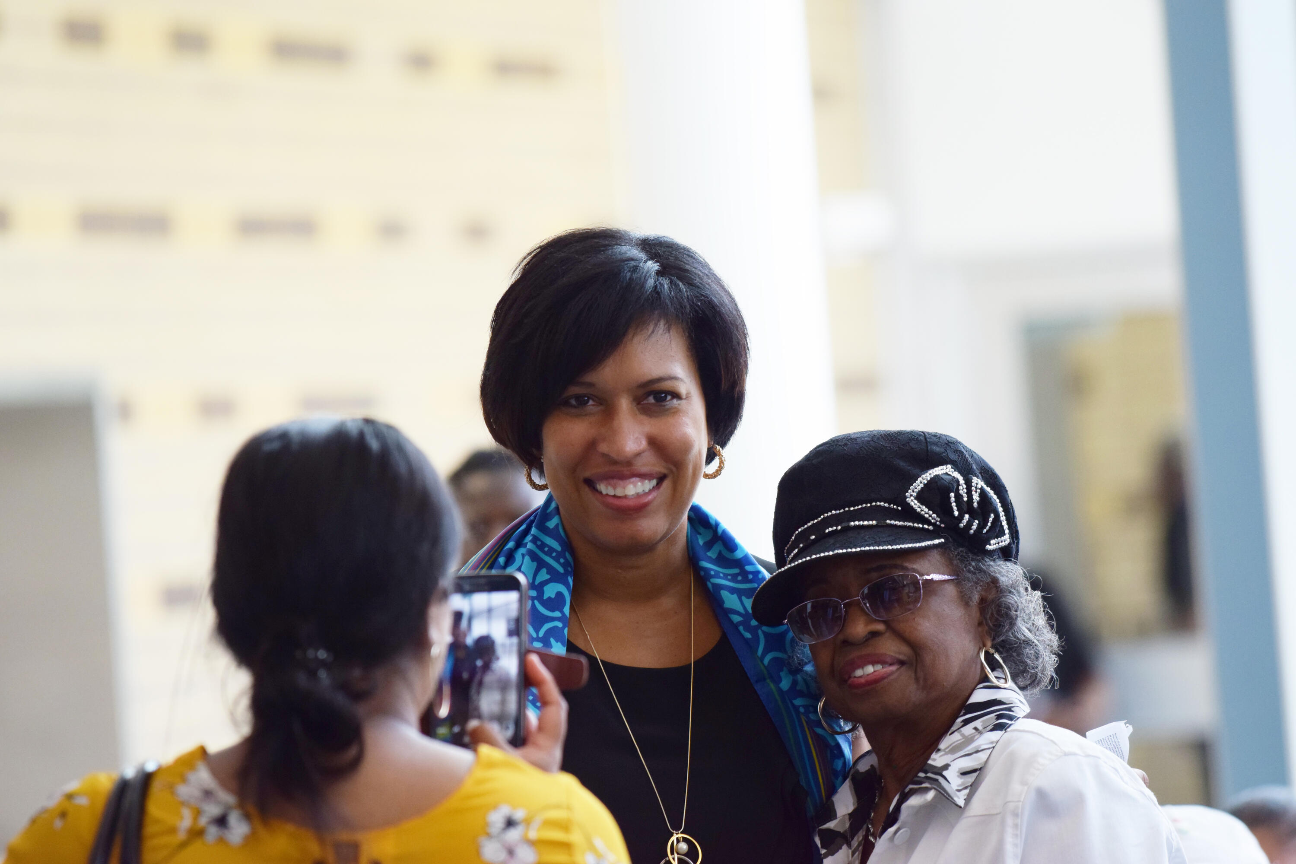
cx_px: 648
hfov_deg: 6.9
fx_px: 10799
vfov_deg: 4.6
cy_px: 432
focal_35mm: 300
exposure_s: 1/500
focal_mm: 200
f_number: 4
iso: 1000
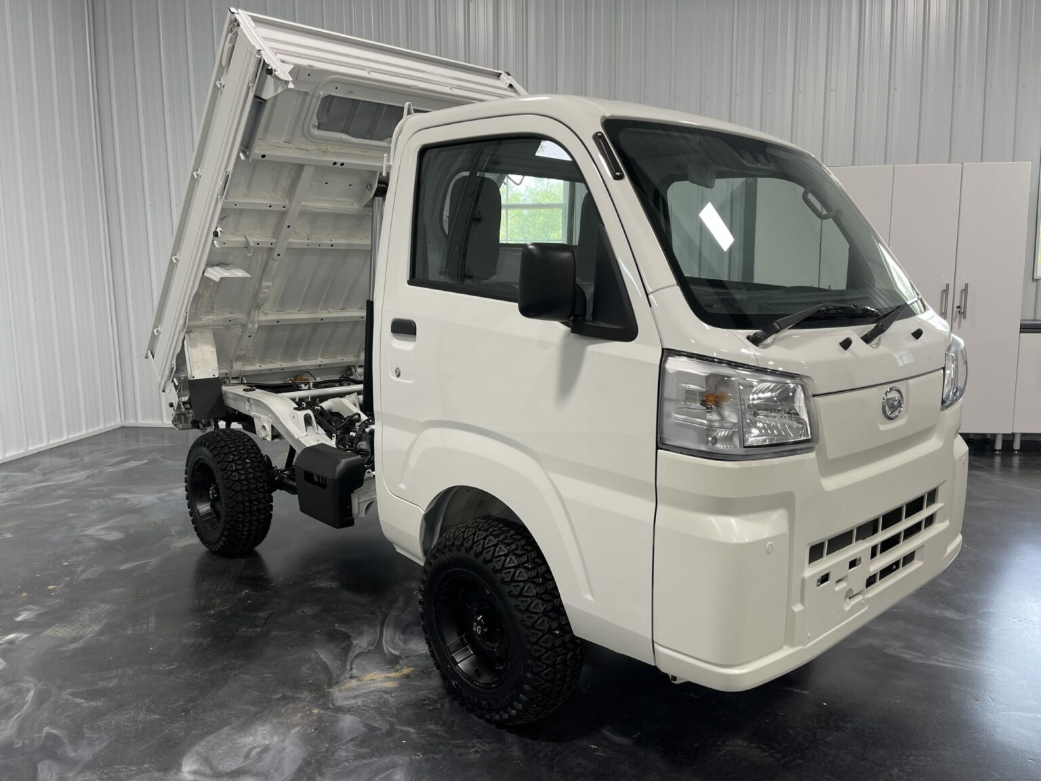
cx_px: 520
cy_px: 390
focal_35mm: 26
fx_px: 782
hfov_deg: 67.3
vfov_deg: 53.1
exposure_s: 1/120
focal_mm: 5.1
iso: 50
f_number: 1.6
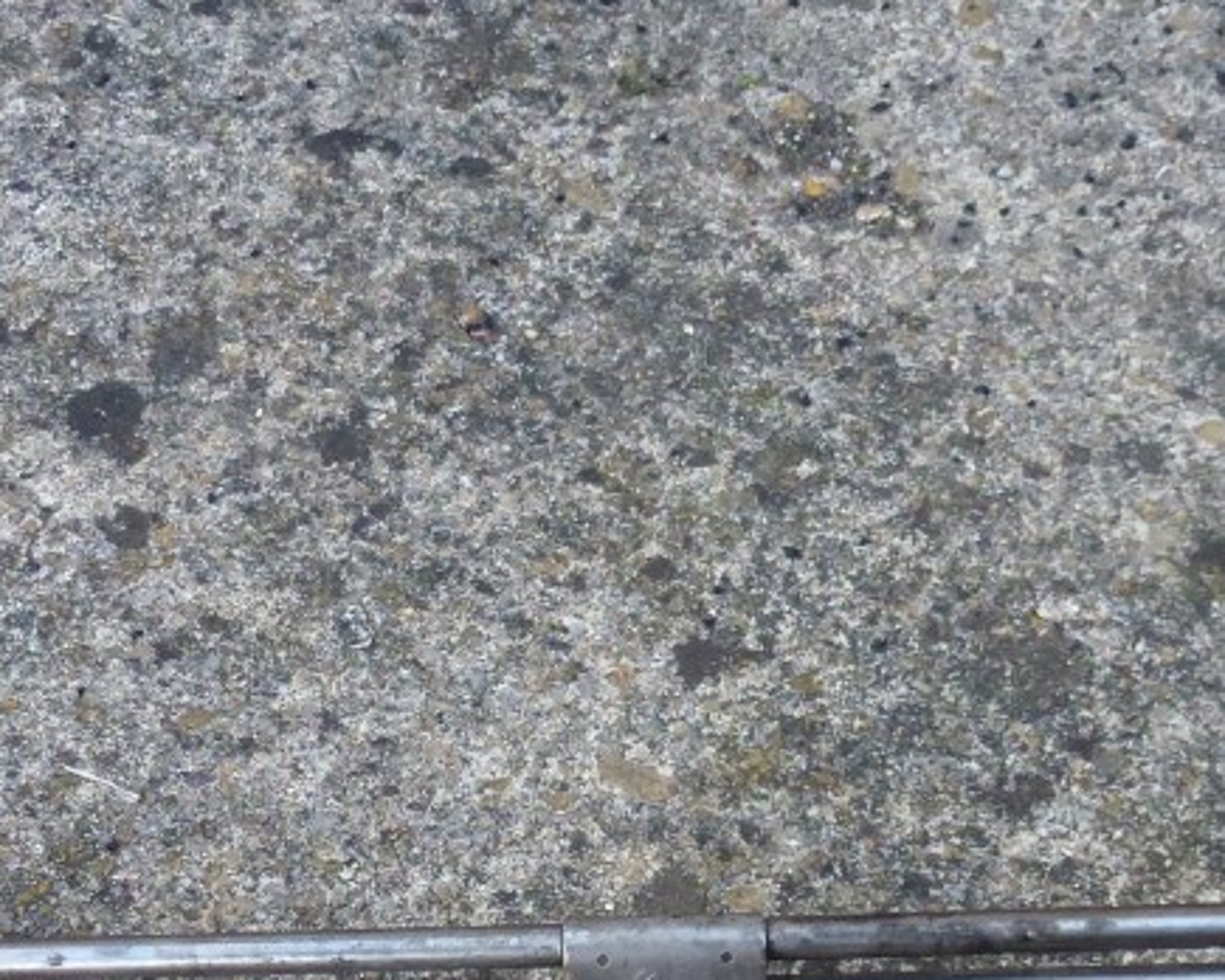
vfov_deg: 21.5
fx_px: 2502
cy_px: 926
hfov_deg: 27.5
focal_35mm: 69
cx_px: 603
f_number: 3.5
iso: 320
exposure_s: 1/60
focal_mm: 5.4
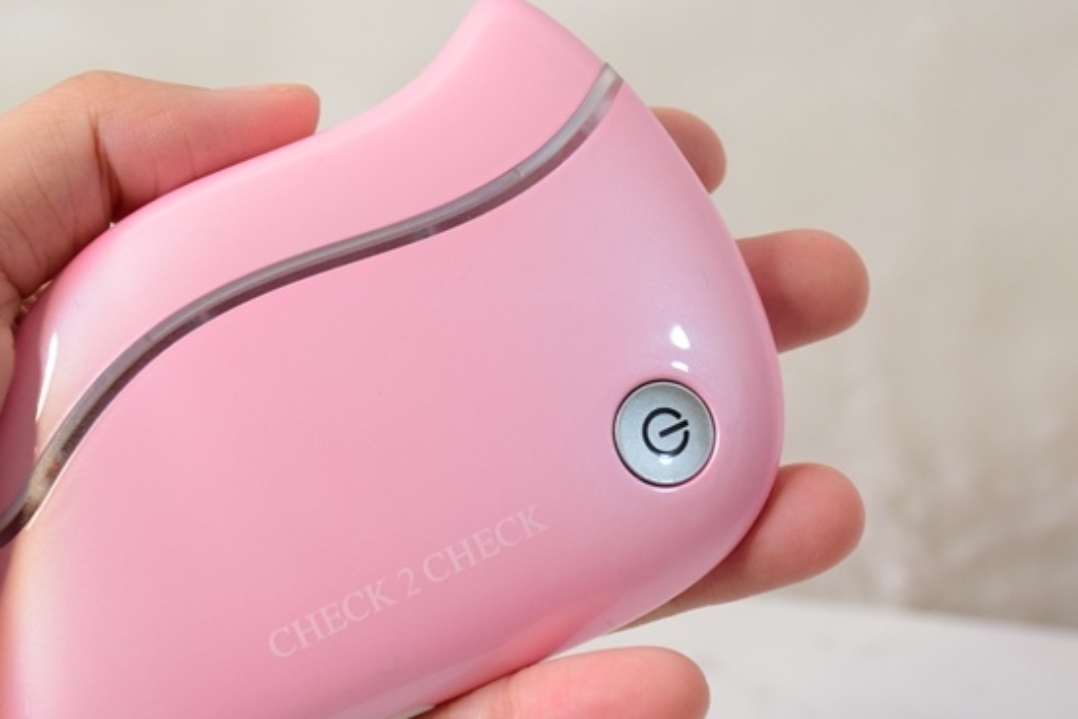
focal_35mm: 96
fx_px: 2873
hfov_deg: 21.2
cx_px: 361
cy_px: 381
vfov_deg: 14.3
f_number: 5.6
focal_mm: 35
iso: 1000
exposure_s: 1/125
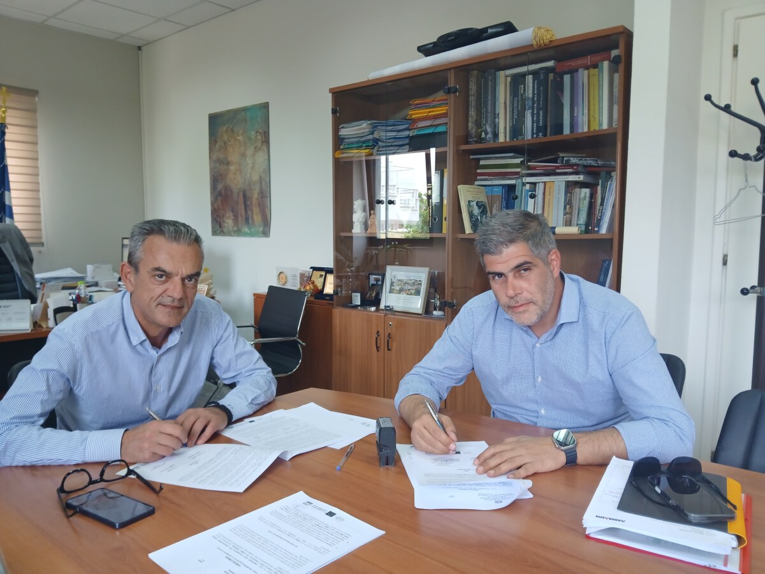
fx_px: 575
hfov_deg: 67.3
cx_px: 382
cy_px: 287
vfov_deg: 53.1
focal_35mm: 26
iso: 80
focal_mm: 3.98
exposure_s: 1/50
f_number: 1.8
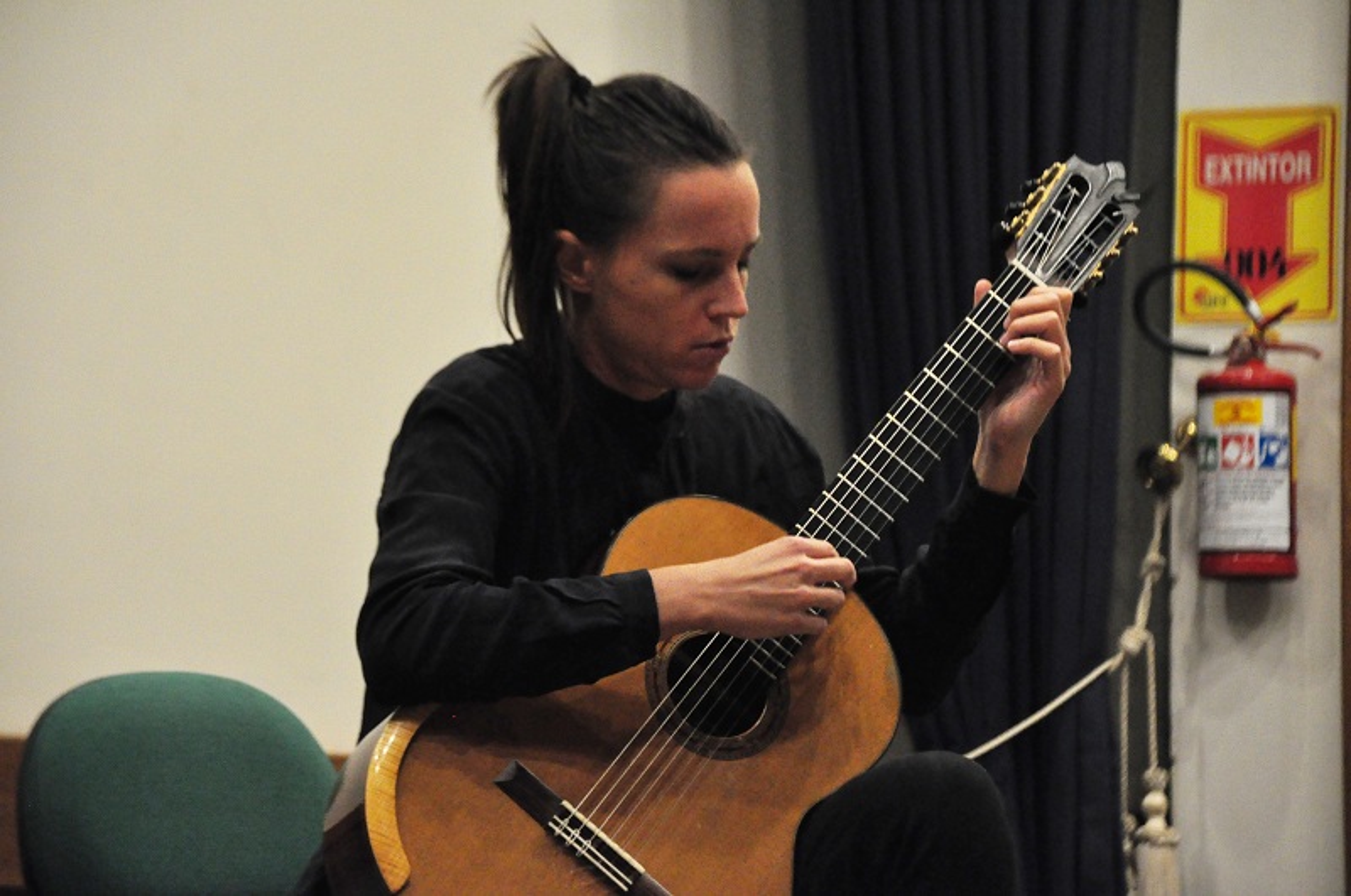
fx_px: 5621
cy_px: 448
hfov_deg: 13.7
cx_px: 676
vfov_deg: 9.1
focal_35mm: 150
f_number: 5.6
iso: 3200
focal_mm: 100
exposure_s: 1/50
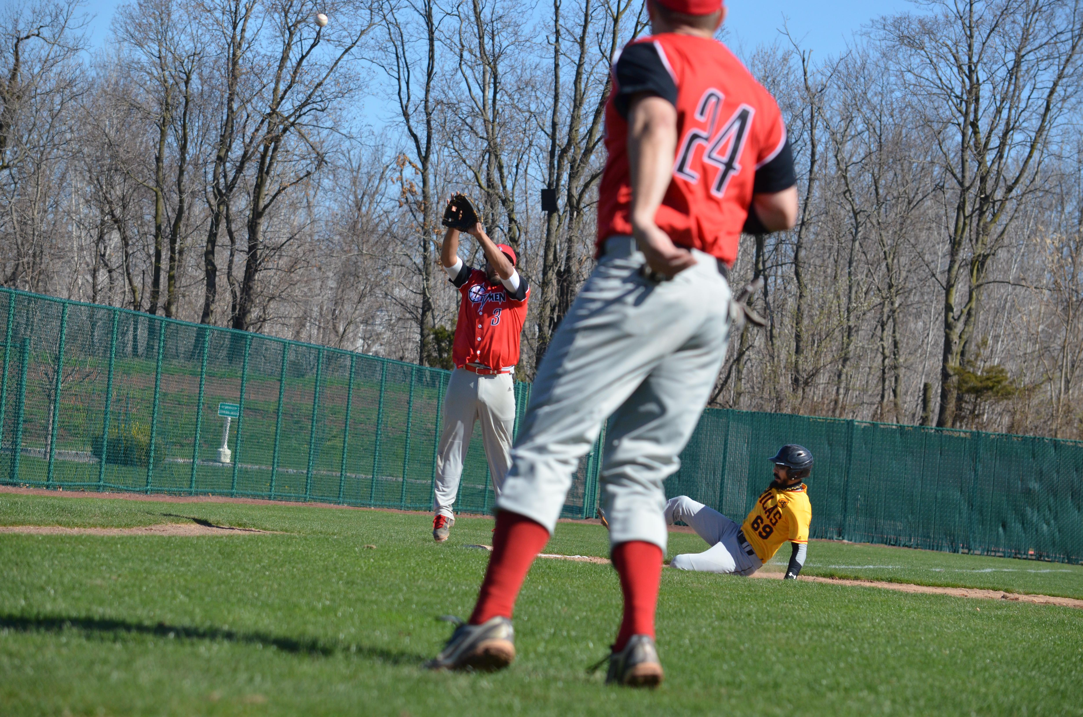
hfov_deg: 11.4
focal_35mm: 180
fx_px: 5404
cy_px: 358
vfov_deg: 7.6
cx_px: 542
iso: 400
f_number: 6.3
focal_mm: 120
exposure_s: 1/1600
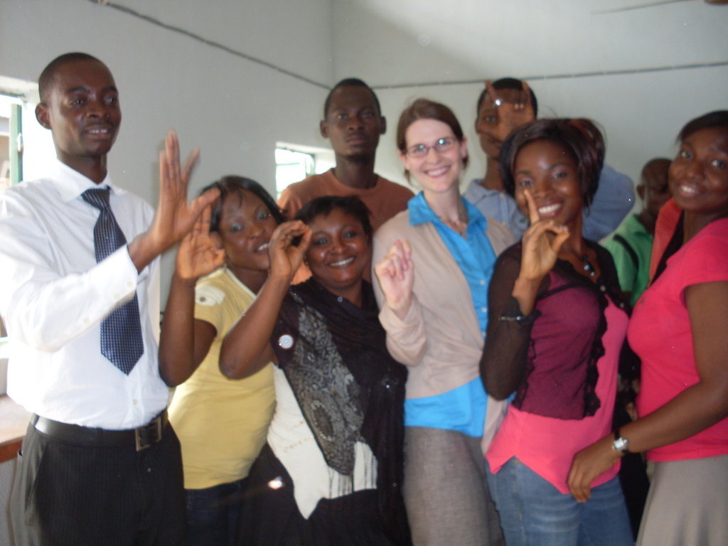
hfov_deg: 49.0
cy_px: 273
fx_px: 799
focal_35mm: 38
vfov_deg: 37.7
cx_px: 364
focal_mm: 6.3
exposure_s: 1/45
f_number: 2.8
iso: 100
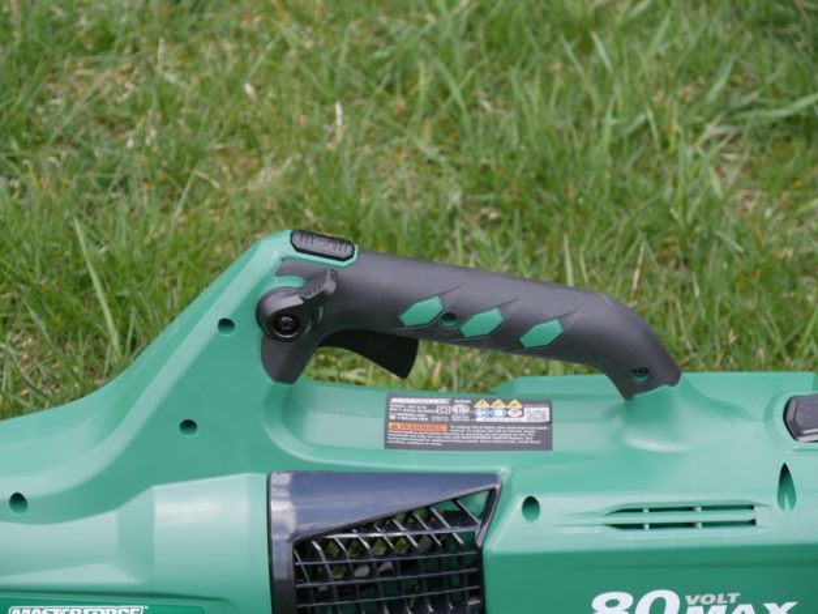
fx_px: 3638
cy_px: 307
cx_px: 409
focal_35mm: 154
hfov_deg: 12.8
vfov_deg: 9.6
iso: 200
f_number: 5.4
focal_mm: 77
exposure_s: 1/250
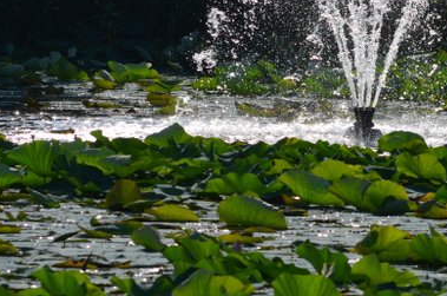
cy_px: 144
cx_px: 328
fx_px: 5886
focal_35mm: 475
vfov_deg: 2.9
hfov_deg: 4.3
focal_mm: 200
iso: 200
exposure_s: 1/1000
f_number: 8
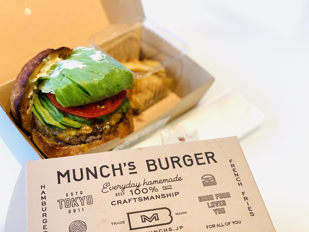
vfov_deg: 28.0
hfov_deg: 36.8
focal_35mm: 52
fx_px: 464
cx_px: 154
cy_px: 116
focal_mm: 6
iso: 125
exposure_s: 1/100
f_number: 2.4
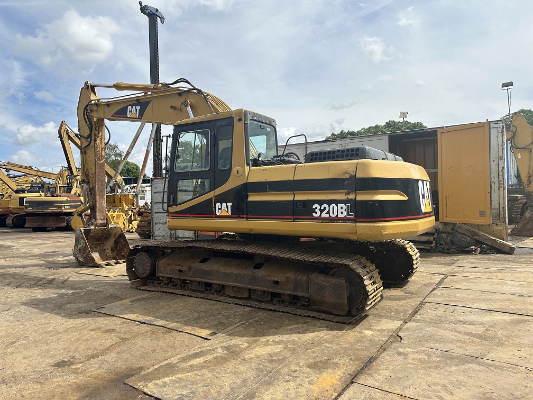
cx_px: 266
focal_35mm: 24
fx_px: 370
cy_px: 200
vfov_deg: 56.8
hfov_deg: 71.6
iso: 80
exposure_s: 1/4184
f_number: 1.78
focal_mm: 6.86
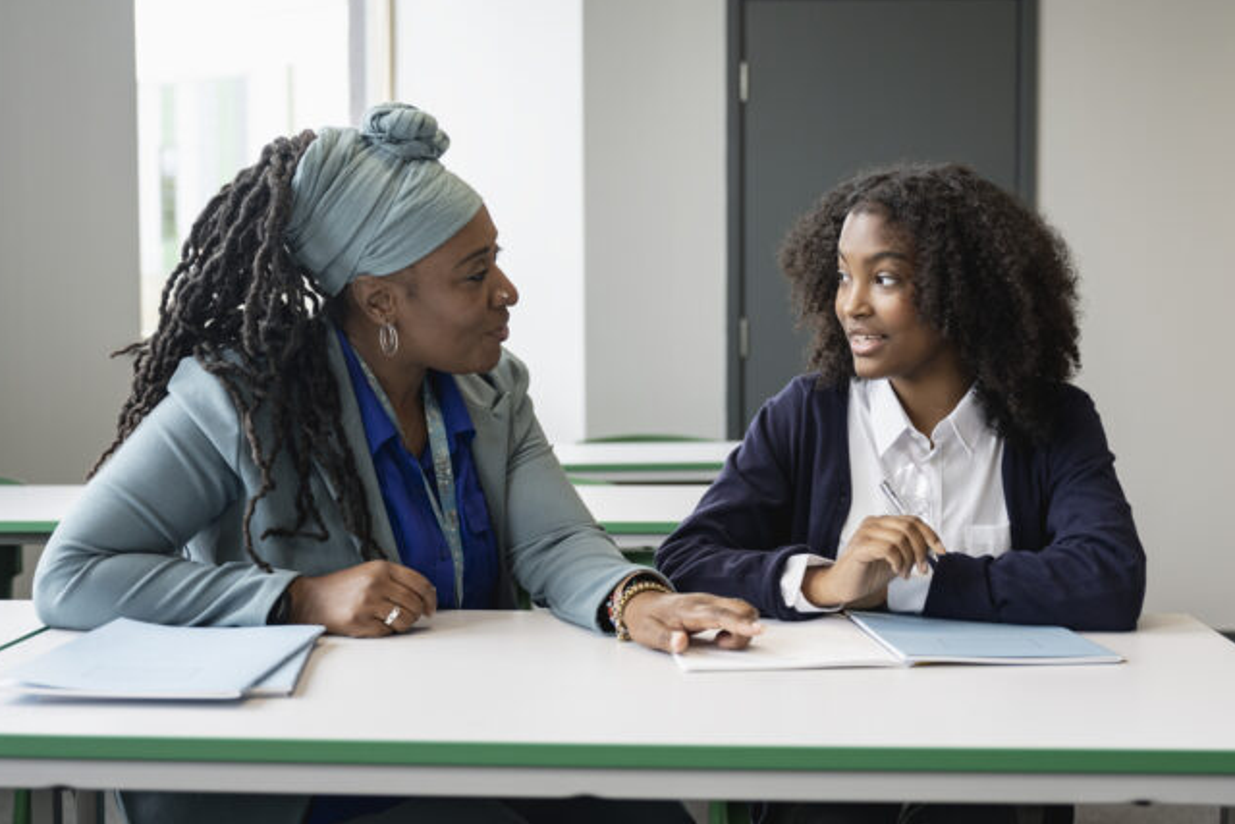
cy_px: 407
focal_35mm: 48
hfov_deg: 41.1
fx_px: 1647
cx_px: 652
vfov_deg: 28.1
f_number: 2.8
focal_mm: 40
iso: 500
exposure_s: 1/200
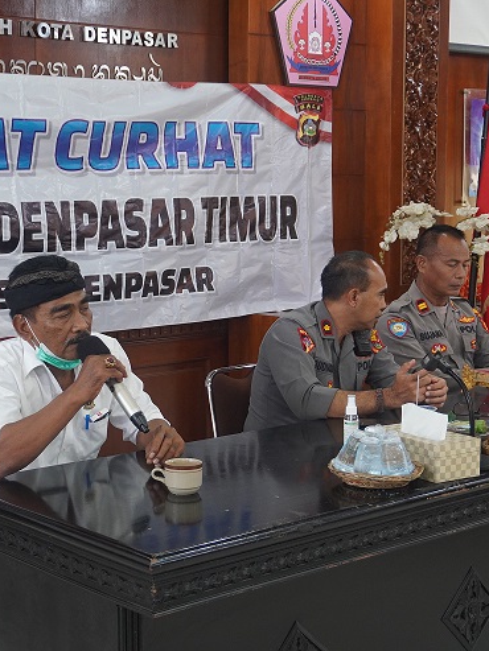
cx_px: 163
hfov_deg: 22.9
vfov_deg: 30.4
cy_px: 327
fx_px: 1200
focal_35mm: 64
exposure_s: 1/30
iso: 1250
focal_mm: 29
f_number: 4.5
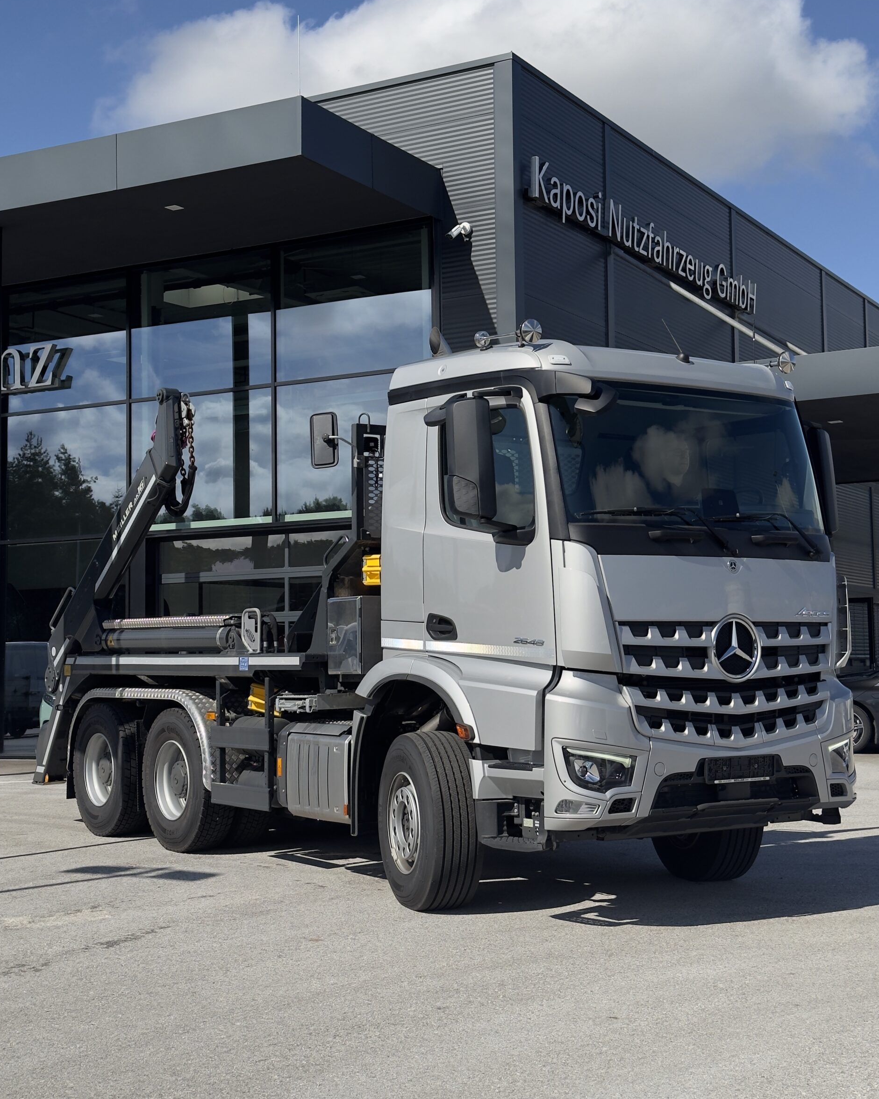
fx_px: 1659
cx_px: 445
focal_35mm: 51
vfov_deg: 36.6
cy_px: 517
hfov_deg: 29.7
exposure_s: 1/5376
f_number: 1.78
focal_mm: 6.76
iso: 80
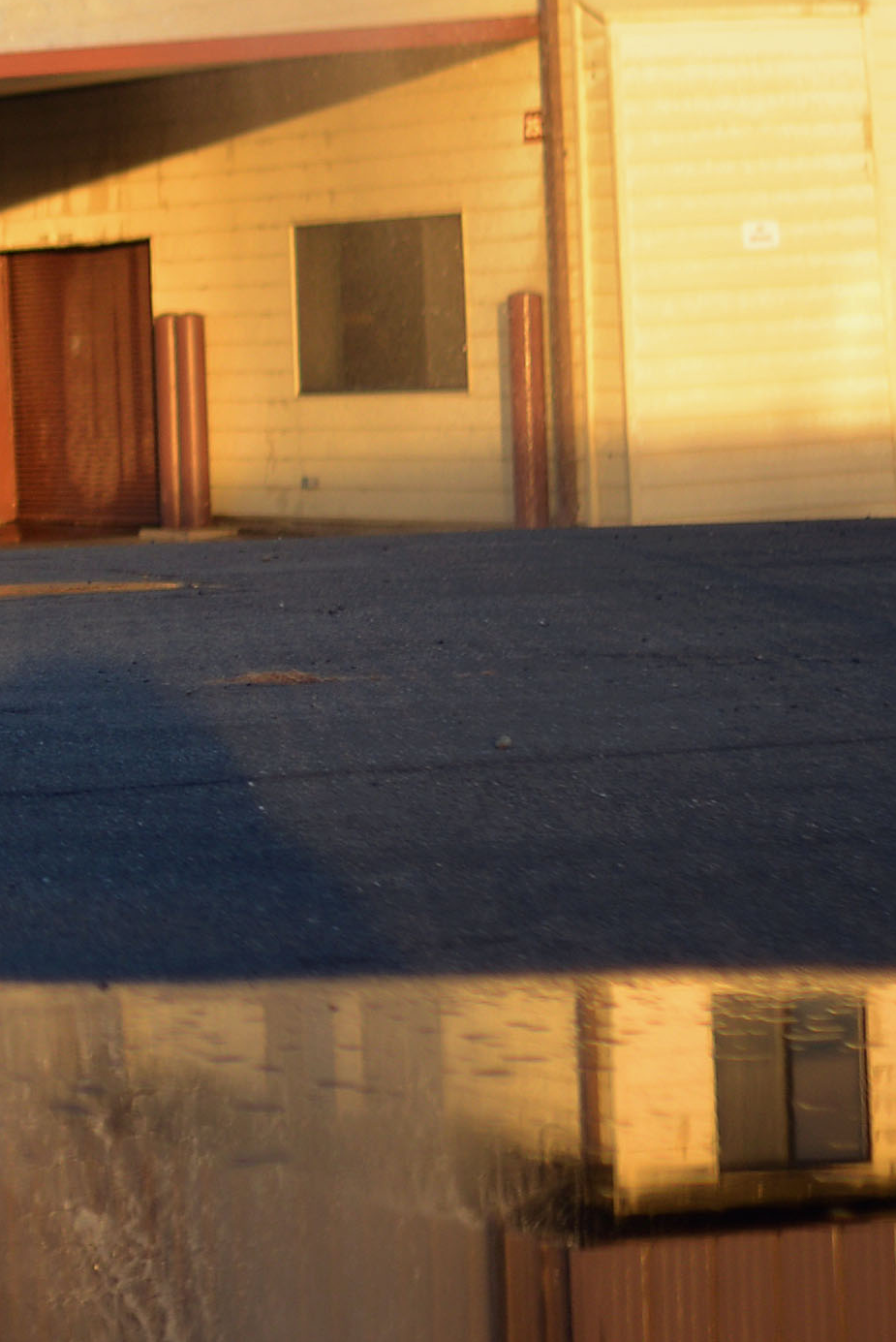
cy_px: 421
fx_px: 5667
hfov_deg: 8.6
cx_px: -799
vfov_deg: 13.5
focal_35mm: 152
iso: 160
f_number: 2.8
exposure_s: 1/1000
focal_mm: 35
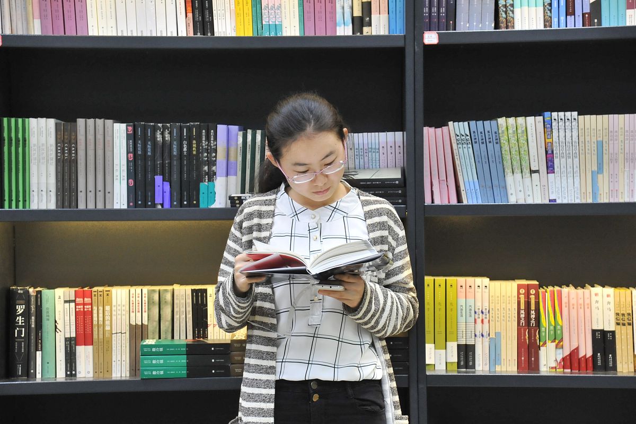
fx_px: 1978
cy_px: 212
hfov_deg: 18.3
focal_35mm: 112
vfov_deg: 12.2
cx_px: 318
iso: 3200
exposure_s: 1/60
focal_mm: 112
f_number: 6.3
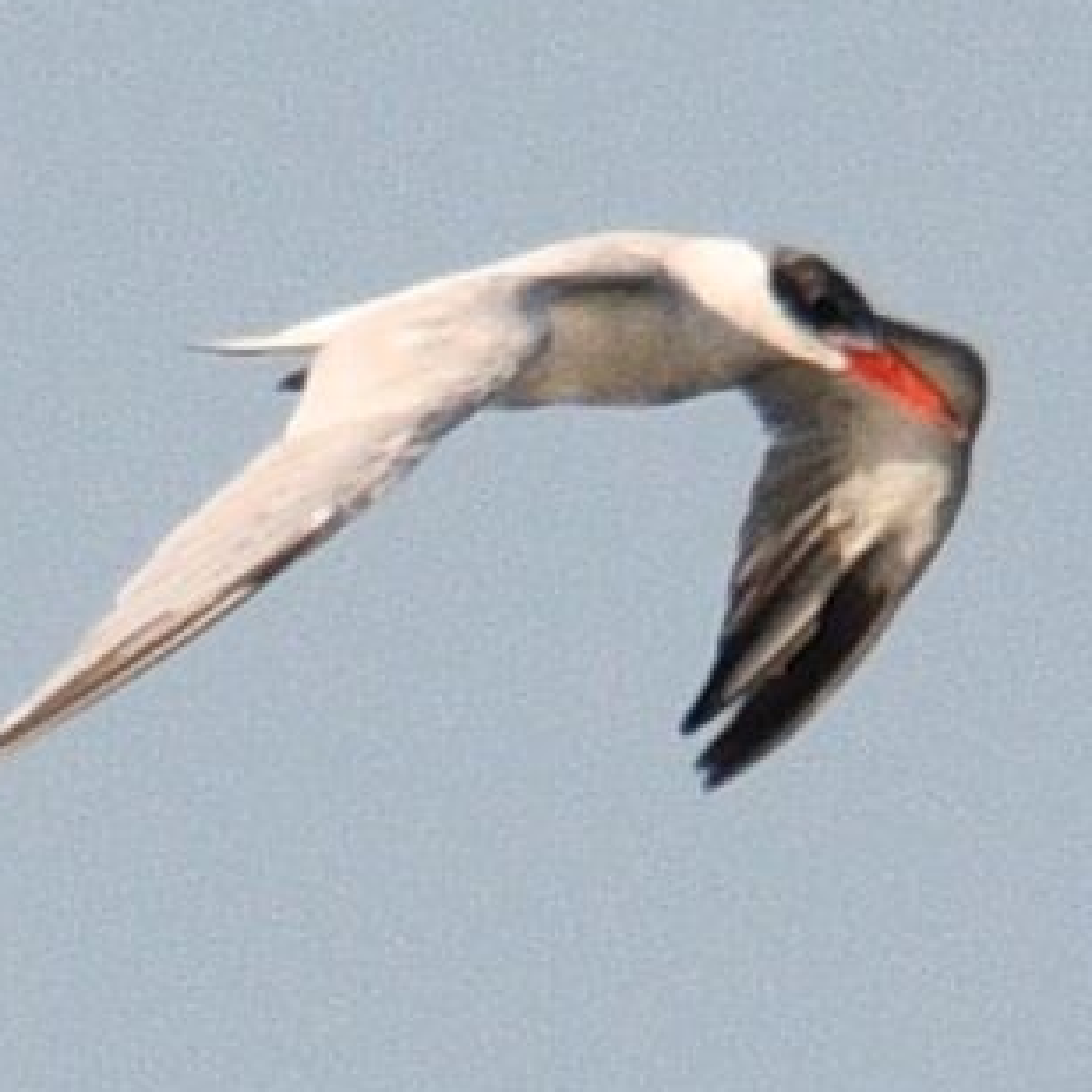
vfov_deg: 1.7
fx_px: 37653
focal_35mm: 1055
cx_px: 696
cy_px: 551
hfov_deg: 1.7
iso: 500
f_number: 8
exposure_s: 1/1250
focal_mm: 600
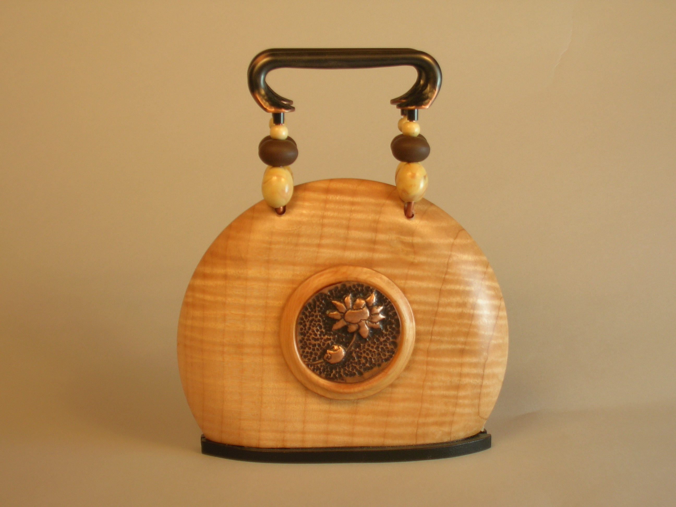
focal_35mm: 66
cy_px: 254
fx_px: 1289
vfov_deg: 22.3
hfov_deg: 29.4
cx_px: 338
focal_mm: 11
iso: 50
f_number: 3.8
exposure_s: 1/12
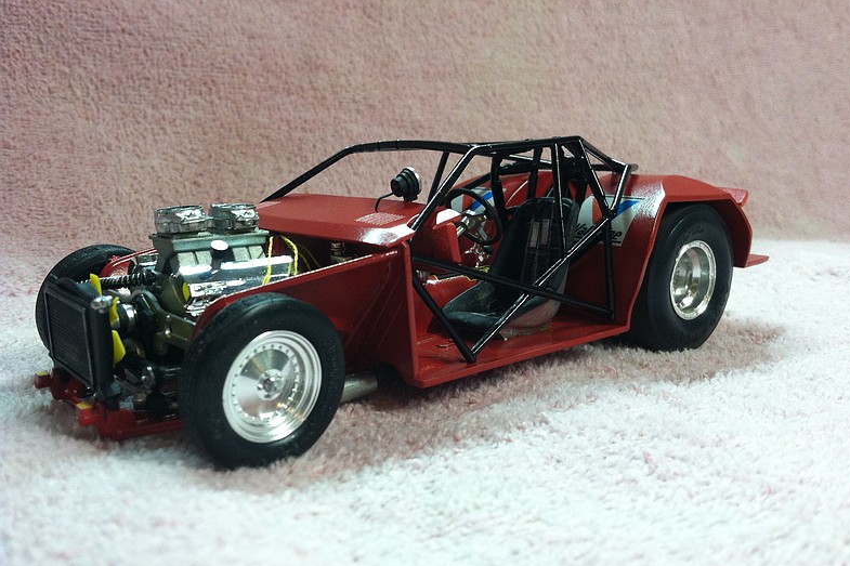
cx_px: 431
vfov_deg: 35.9
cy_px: 269
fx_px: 873
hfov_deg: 51.9
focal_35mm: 37
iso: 125
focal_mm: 3.85
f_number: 2.8
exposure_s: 1/15
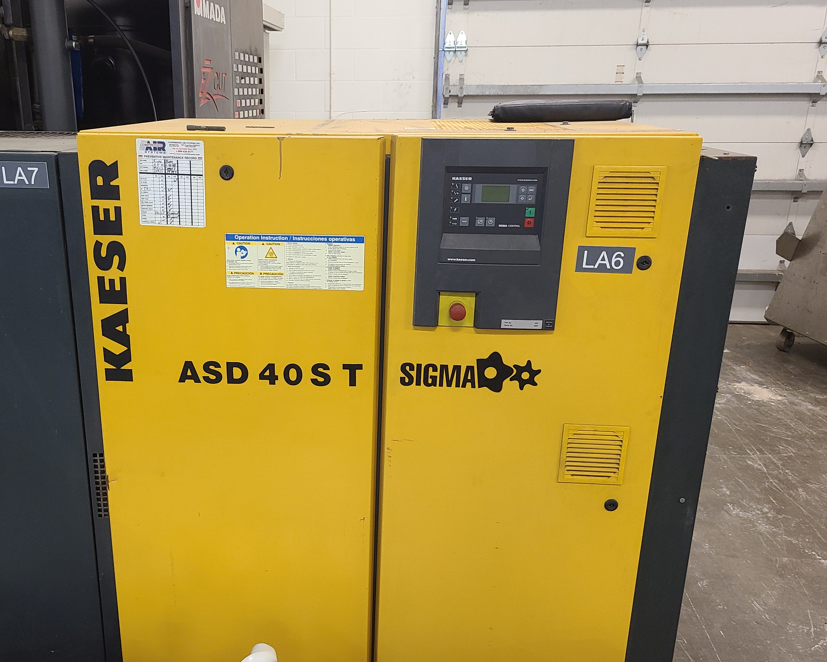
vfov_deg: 43.2
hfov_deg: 52.5
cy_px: 378
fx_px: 832
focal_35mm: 34
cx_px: 328
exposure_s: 1/60
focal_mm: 5.4
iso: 200
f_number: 1.8
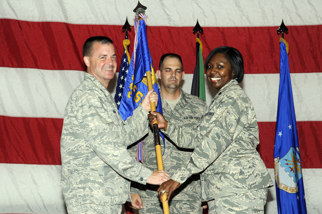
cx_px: 161
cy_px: 107
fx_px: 670
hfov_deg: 27.0
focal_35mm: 75
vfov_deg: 18.2
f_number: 6.3
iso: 500
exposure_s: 1/60
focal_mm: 75
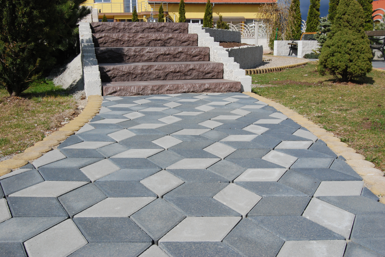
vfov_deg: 37.0
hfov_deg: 53.1
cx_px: 192
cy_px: 128
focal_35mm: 36
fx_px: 385
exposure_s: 1/640
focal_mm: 24
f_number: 13
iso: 400
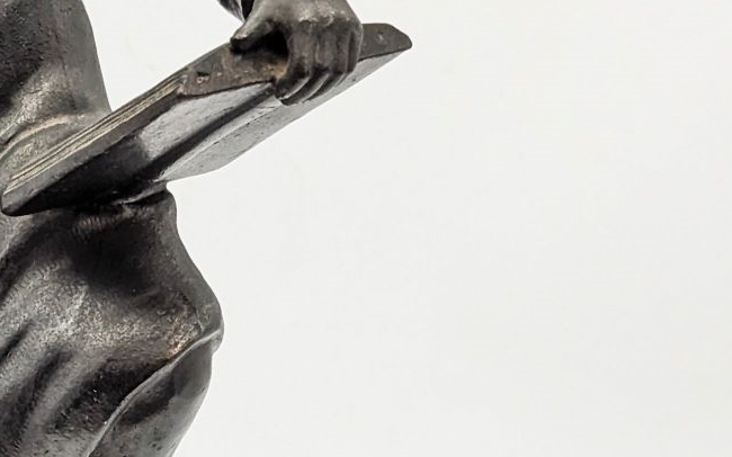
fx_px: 3191
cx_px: -51
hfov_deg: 12.9
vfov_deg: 8.2
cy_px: 391
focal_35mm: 160
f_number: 1.85
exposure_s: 1/191
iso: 91
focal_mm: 6.81
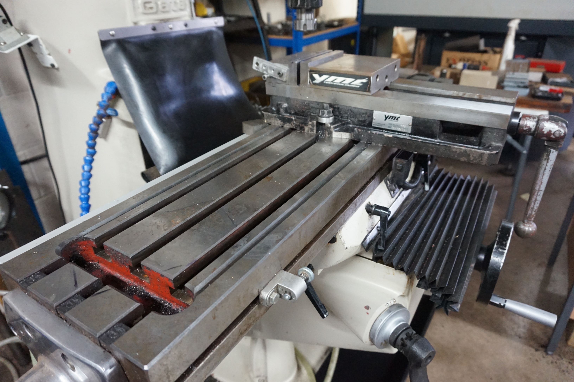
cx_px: 287
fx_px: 382
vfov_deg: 53.1
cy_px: 191
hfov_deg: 73.8
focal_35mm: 24
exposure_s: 1/60
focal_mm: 16
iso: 3200
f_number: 3.5
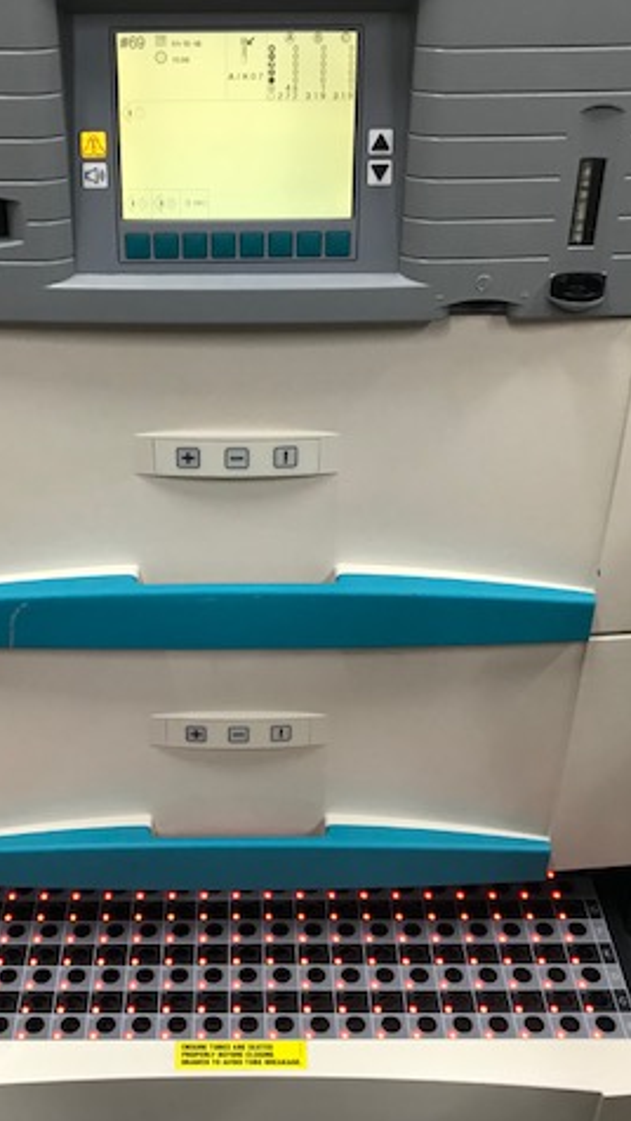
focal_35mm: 41
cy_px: 560
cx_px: 240
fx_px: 1219
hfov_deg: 28.9
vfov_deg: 49.4
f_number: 1.8
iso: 40
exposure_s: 1/17
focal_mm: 3.99
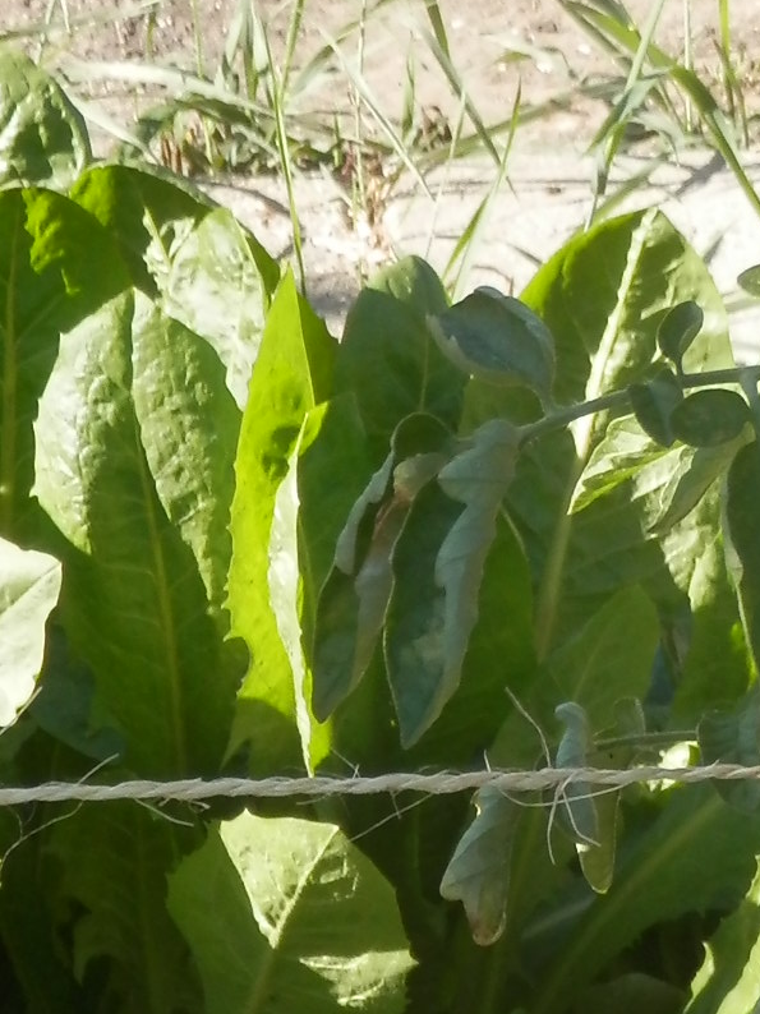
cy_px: 1331
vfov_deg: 7.6
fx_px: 7557
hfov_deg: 5.7
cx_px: 797
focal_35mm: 258
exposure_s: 1/160
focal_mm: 14.4
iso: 80
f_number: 4.6
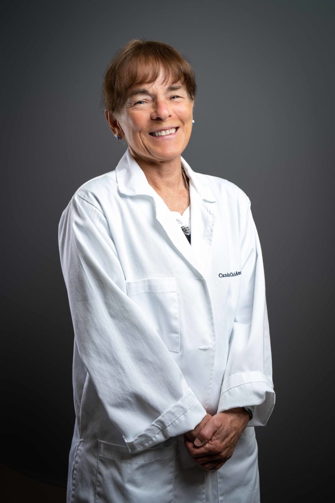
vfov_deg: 39.6
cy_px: 252
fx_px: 698
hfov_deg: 27.0
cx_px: 168
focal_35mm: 50
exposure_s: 1/160
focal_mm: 50
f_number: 8
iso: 100
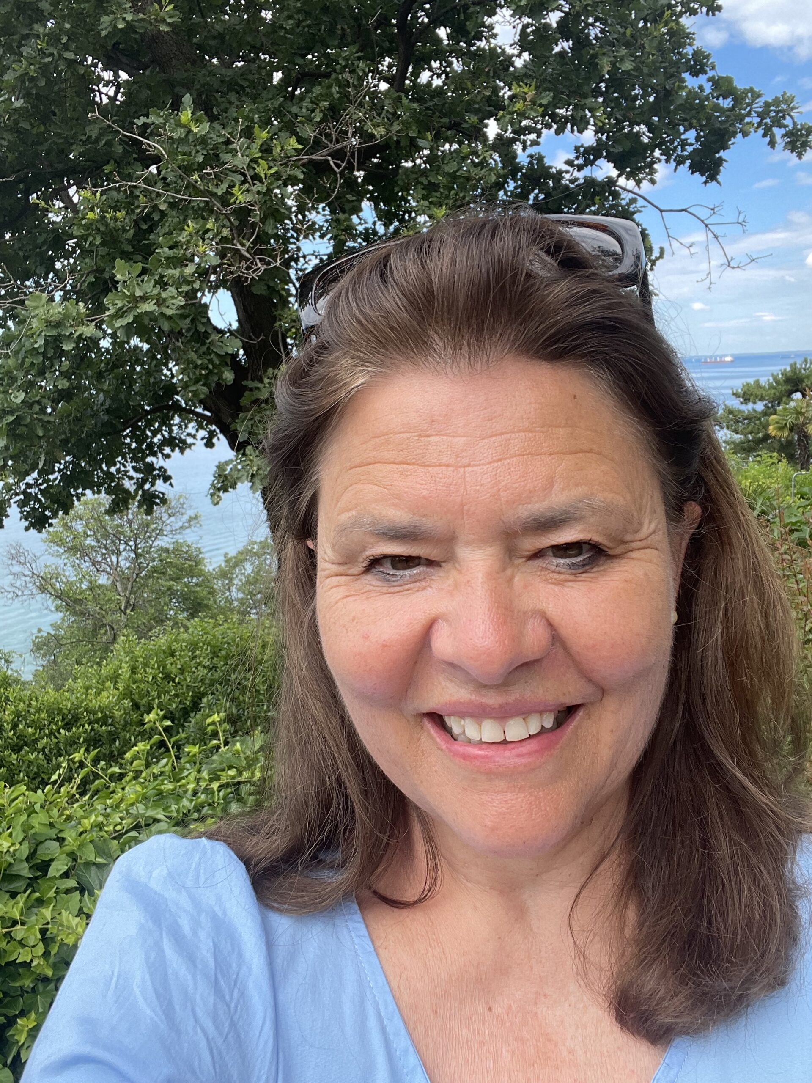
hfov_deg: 46.8
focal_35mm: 30
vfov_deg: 60.0
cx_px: 406
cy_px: 542
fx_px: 938
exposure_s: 1/510
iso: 25
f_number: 2.2
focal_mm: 2.71
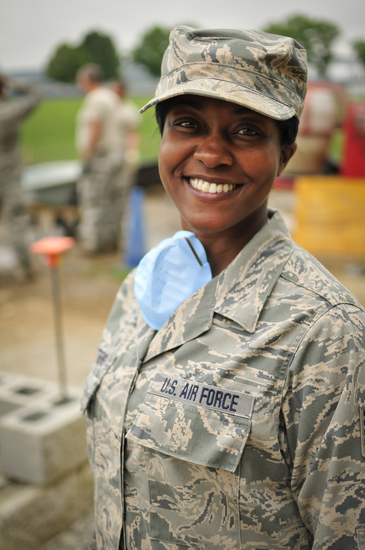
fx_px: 800
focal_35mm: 52
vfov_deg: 37.9
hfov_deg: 25.7
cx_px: 182
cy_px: 275
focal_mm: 35
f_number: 1.8
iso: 200
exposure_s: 1/2000
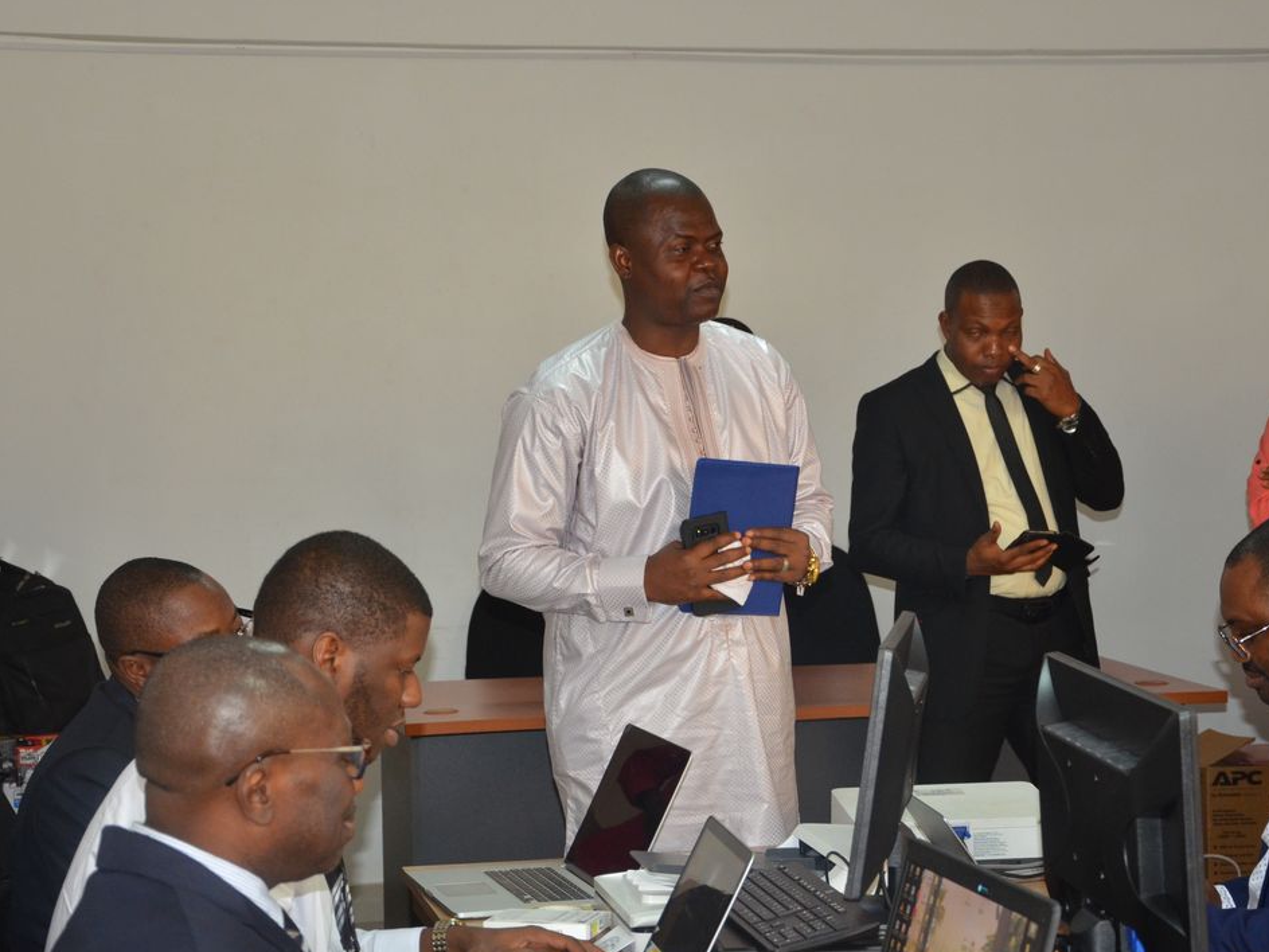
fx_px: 3006
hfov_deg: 23.8
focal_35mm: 82
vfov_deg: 18.0
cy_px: 565
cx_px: 729
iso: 800
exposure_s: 1/60
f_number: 4.8
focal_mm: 42
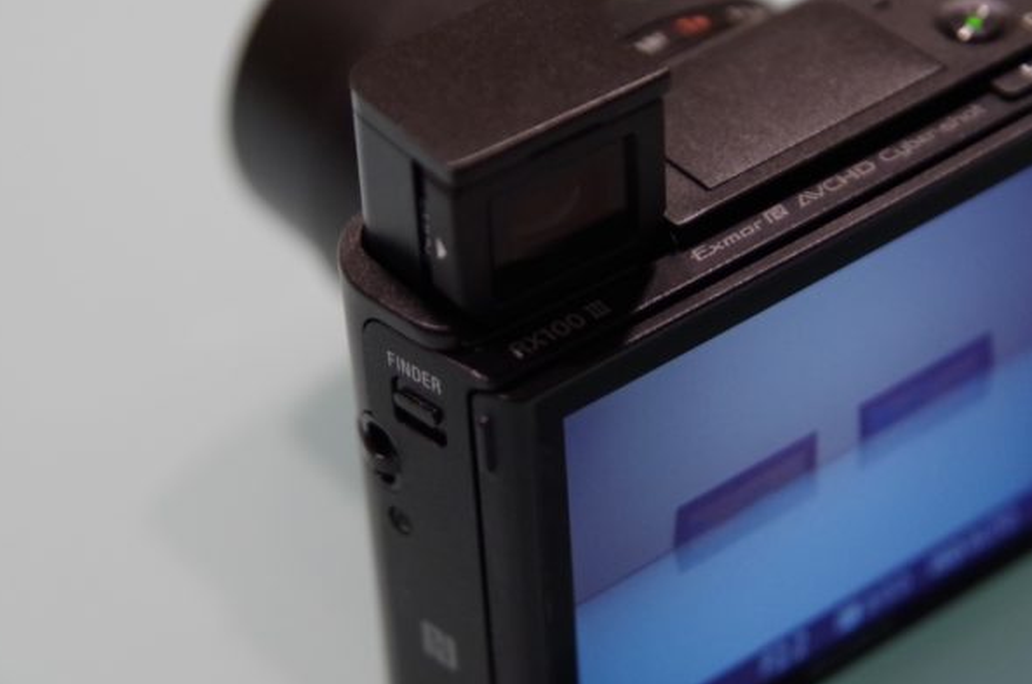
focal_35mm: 136
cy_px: 267
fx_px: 3891
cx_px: 586
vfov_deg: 10.0
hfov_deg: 15.1
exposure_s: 1/125
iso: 3200
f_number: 4.5
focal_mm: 70
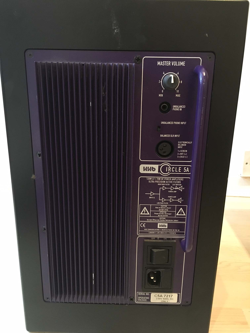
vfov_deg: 61.7
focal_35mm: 29
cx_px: 125
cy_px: 166
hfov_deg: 48.2
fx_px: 279
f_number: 2.2
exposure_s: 1/17
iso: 400
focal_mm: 4.15
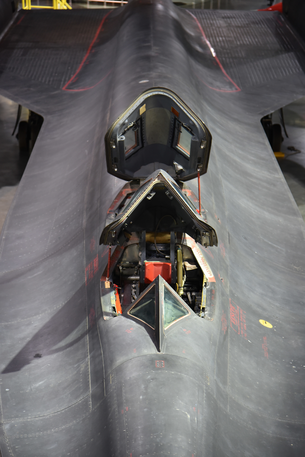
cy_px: 228
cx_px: 152
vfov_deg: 21.5
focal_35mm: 95
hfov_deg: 14.4
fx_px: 1206
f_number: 4
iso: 2000
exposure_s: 1/40
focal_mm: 95
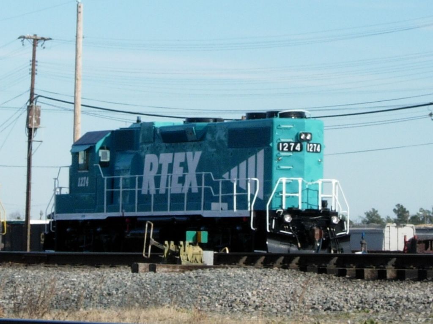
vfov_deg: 13.1
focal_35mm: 113
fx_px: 1413
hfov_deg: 17.4
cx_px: 216
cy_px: 162
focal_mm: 23.4
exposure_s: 1/609
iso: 64
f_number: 4.9
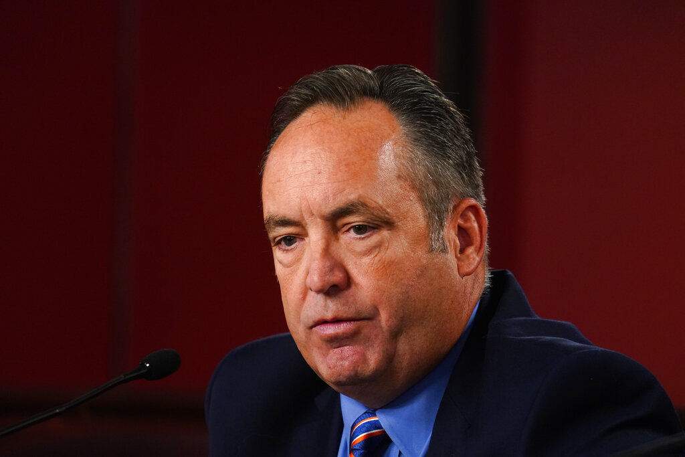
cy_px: 228
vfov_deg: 3.4
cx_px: 342
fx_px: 7612
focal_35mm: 400
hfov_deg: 5.2
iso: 5000
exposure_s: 1/400
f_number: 5.6
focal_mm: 400
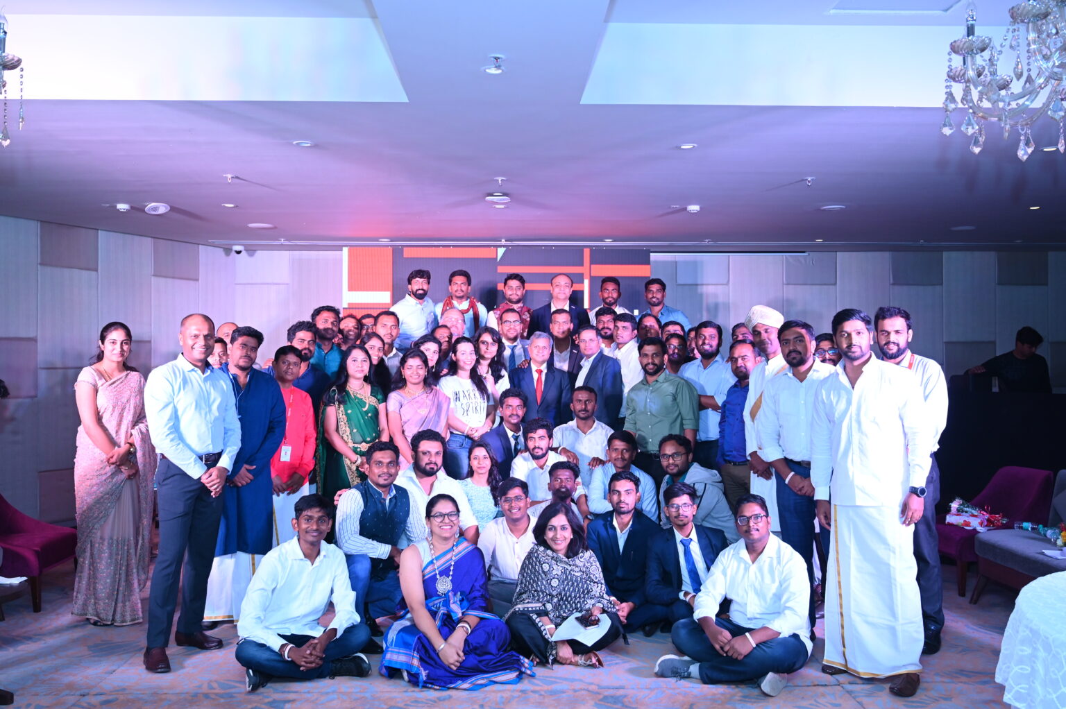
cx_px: 533
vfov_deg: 41.7
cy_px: 354
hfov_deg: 59.5
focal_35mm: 32
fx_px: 932
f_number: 4
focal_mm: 31.5
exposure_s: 1/160
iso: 1250
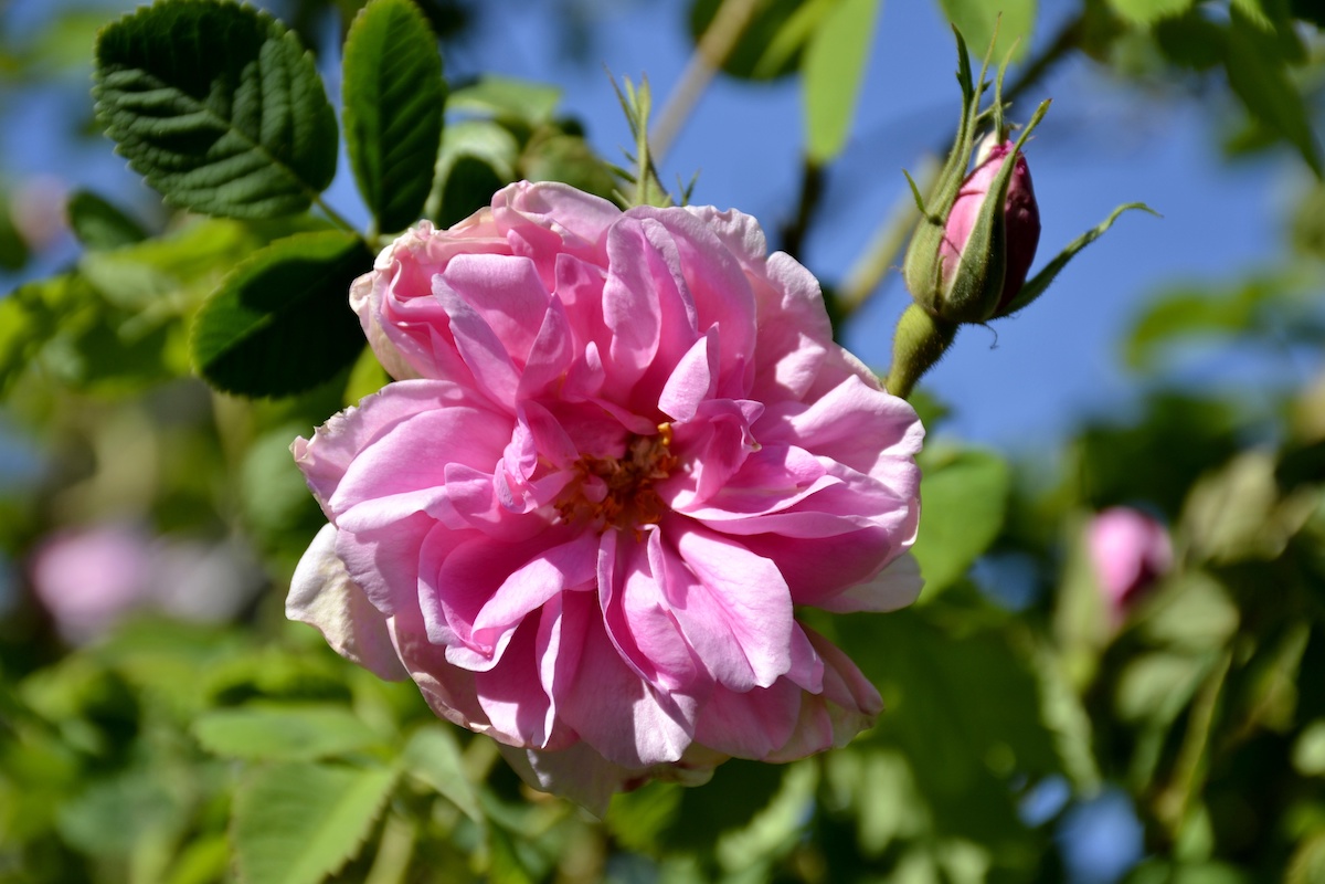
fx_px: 5796
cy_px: 442
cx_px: 662
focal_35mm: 158
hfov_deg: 13.0
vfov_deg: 8.7
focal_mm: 105
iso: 100
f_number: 8
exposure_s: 1/250
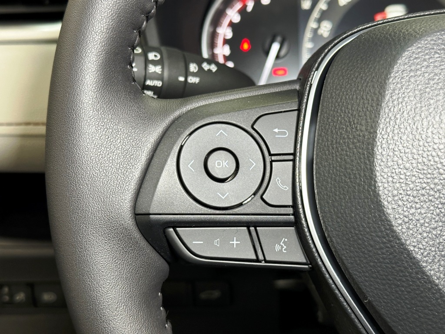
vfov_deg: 30.3
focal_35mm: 48
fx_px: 617
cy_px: 167
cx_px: 222
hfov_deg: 39.7
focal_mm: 6.86
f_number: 1.78
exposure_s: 1/40
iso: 250
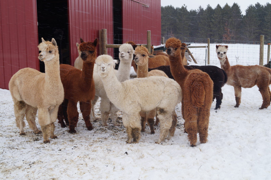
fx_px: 339
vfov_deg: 29.8
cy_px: 90
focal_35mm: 45
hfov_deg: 43.6
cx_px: 136
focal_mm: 30
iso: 100
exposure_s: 1/100
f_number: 6.3
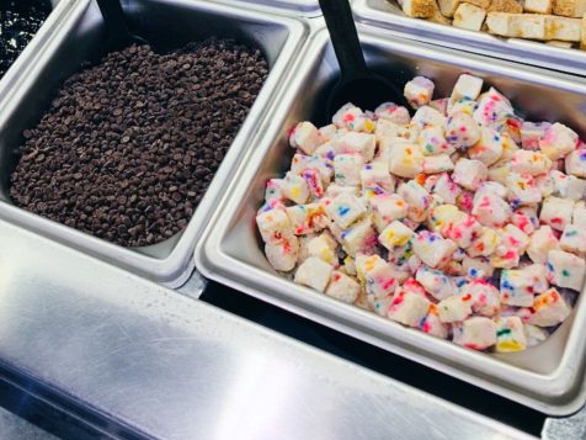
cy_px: -32
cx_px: 133
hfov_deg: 32.0
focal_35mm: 59
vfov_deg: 23.4
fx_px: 999
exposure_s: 1/120
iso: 50
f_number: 1.8
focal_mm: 4.25
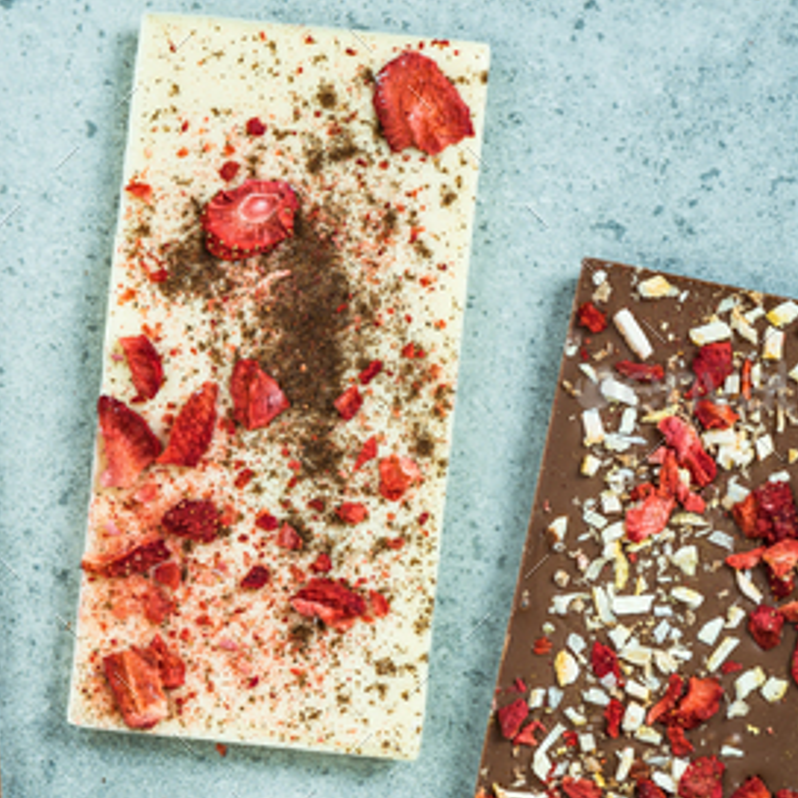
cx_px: 258
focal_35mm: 194
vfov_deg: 9.0
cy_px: 528
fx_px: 5060
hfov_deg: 9.0
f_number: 9
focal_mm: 105
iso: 125
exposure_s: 1/100
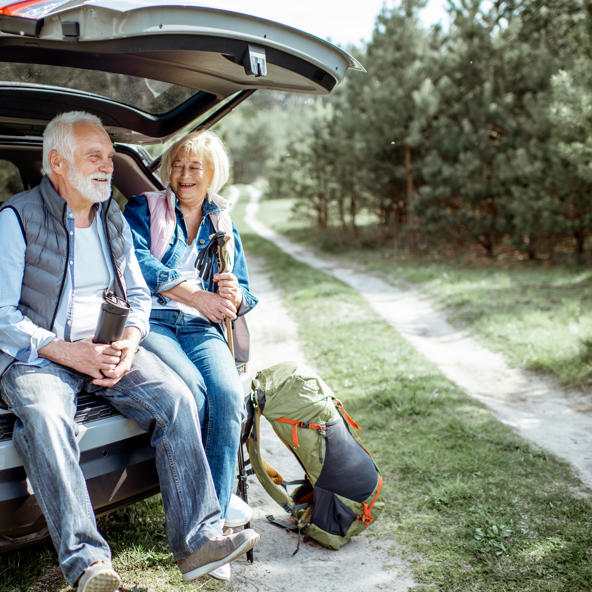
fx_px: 871
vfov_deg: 37.6
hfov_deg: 37.3
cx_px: 220
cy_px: 295
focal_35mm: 45
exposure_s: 1/2000
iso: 200
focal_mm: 35
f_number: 2
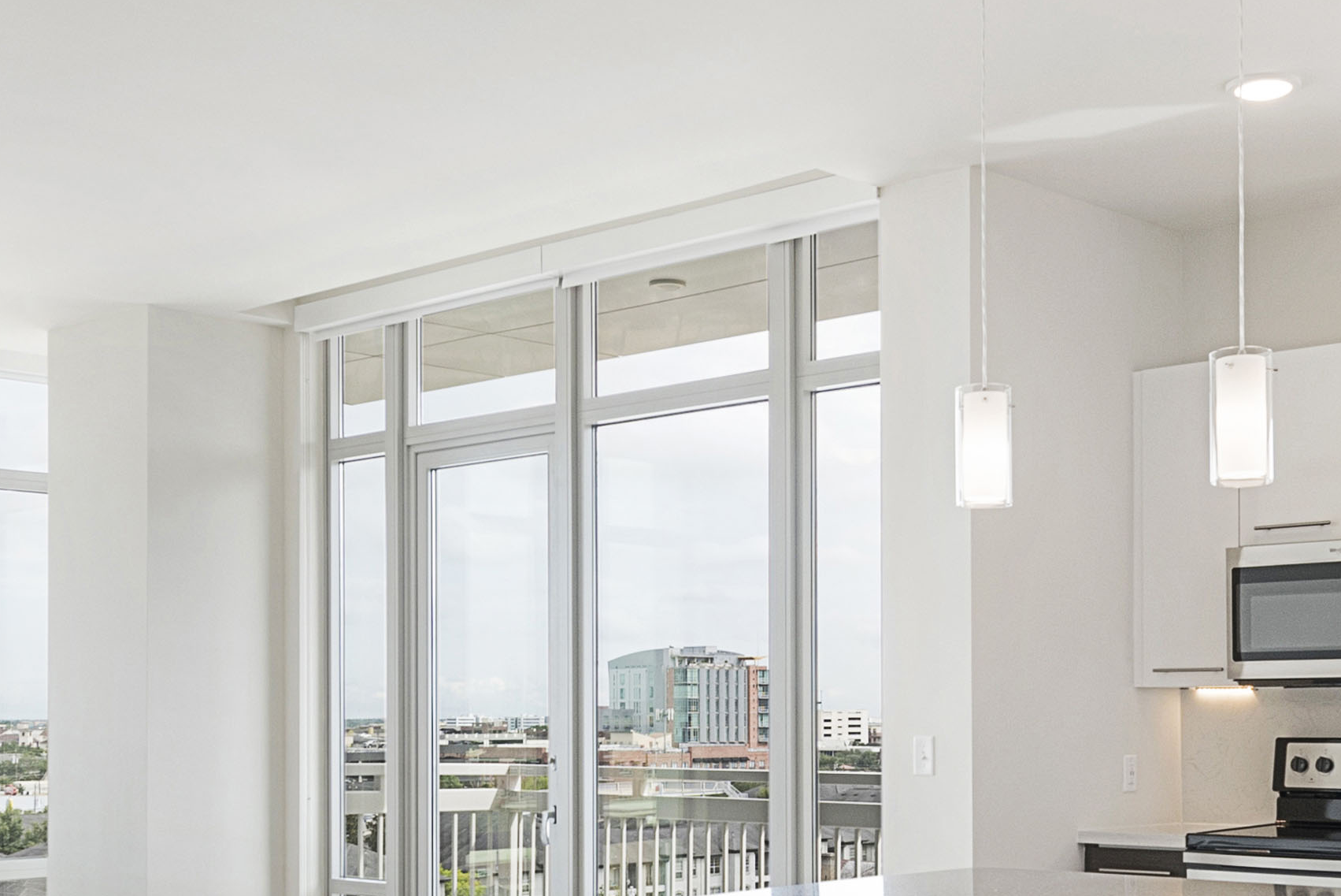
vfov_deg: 25.1
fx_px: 1975
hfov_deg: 37.5
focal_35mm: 53
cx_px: 738
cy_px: 709
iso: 250
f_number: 8
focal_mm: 15
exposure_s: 1/40
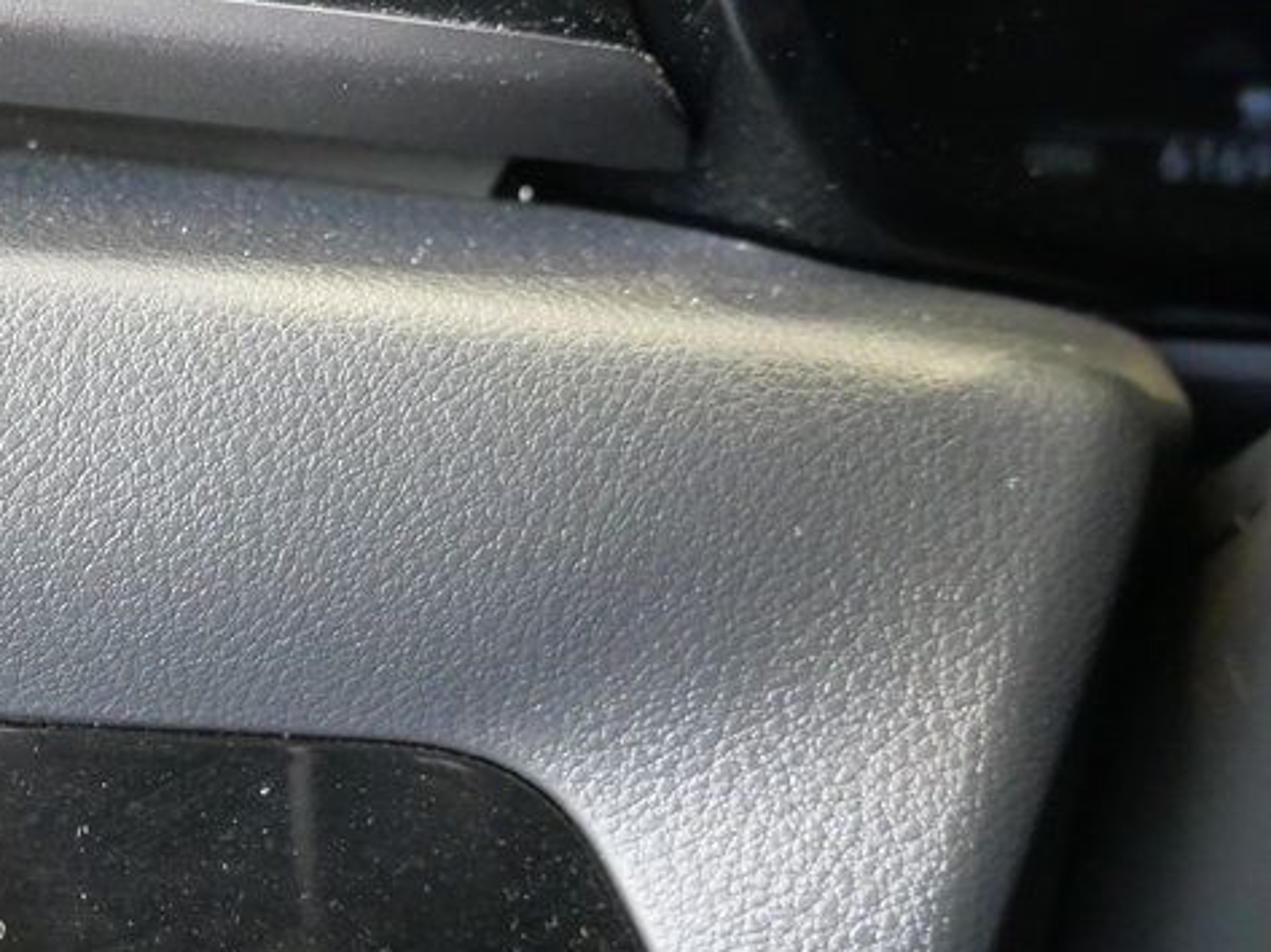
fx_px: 1908
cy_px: 576
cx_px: -102
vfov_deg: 27.9
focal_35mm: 52
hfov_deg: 32.7
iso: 3200
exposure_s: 1/15
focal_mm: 12
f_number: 3.5
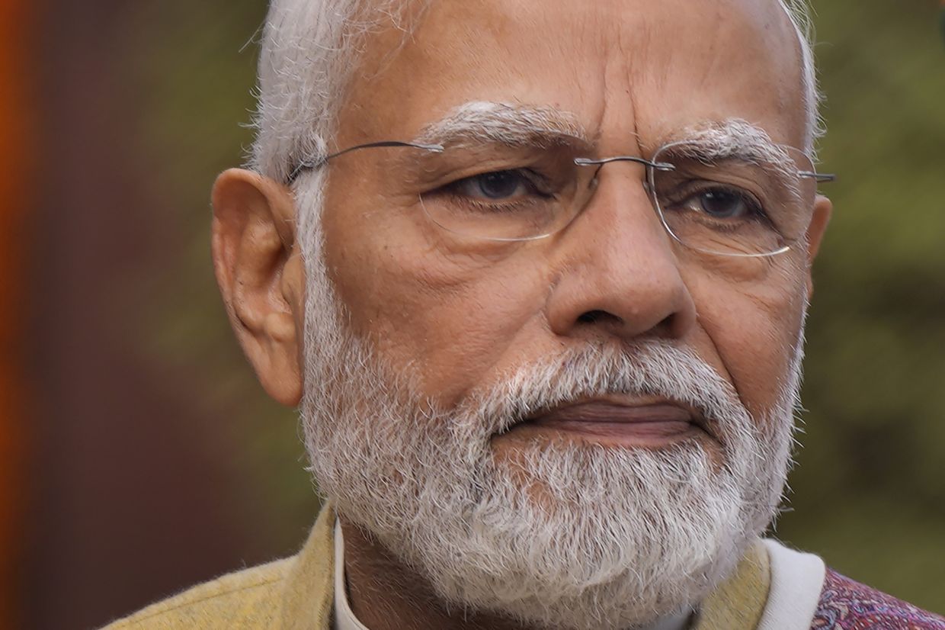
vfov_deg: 4.6
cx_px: 472
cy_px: 315
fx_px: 7872
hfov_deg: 6.9
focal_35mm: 300
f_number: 3.5
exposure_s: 1/400
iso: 100
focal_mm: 200
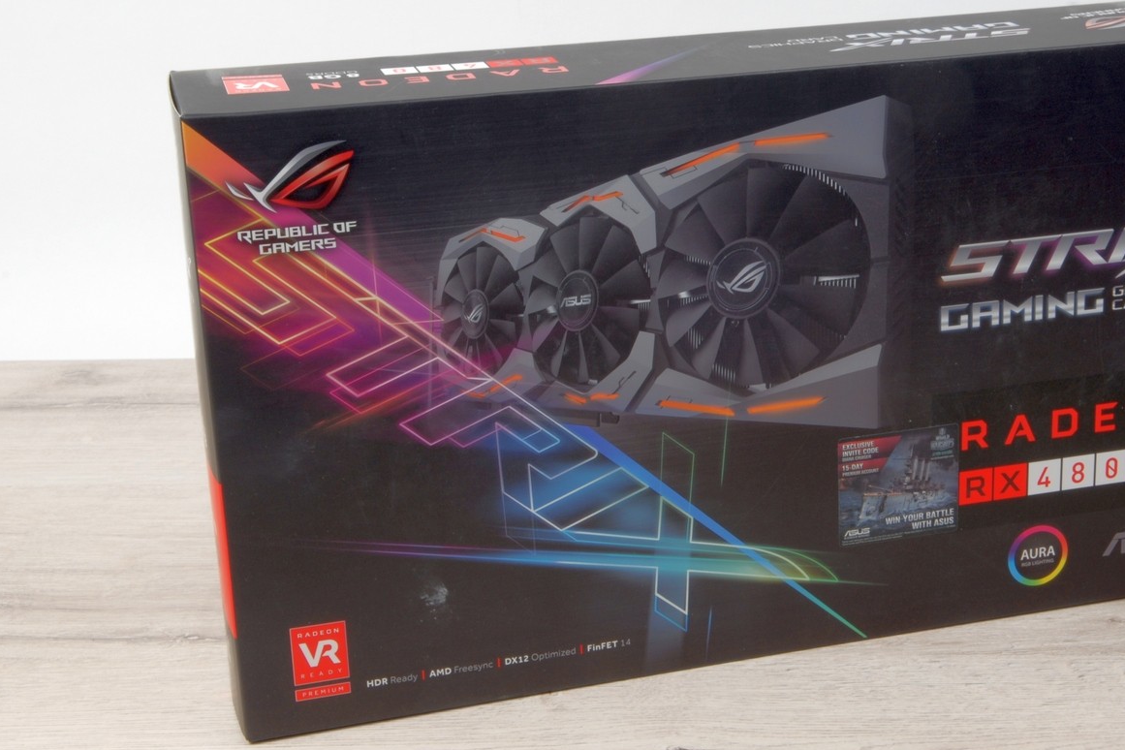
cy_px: 360
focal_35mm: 62
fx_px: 1937
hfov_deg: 32.2
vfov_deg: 21.9
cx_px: 722
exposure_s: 1/100
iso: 100
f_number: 18
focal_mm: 32
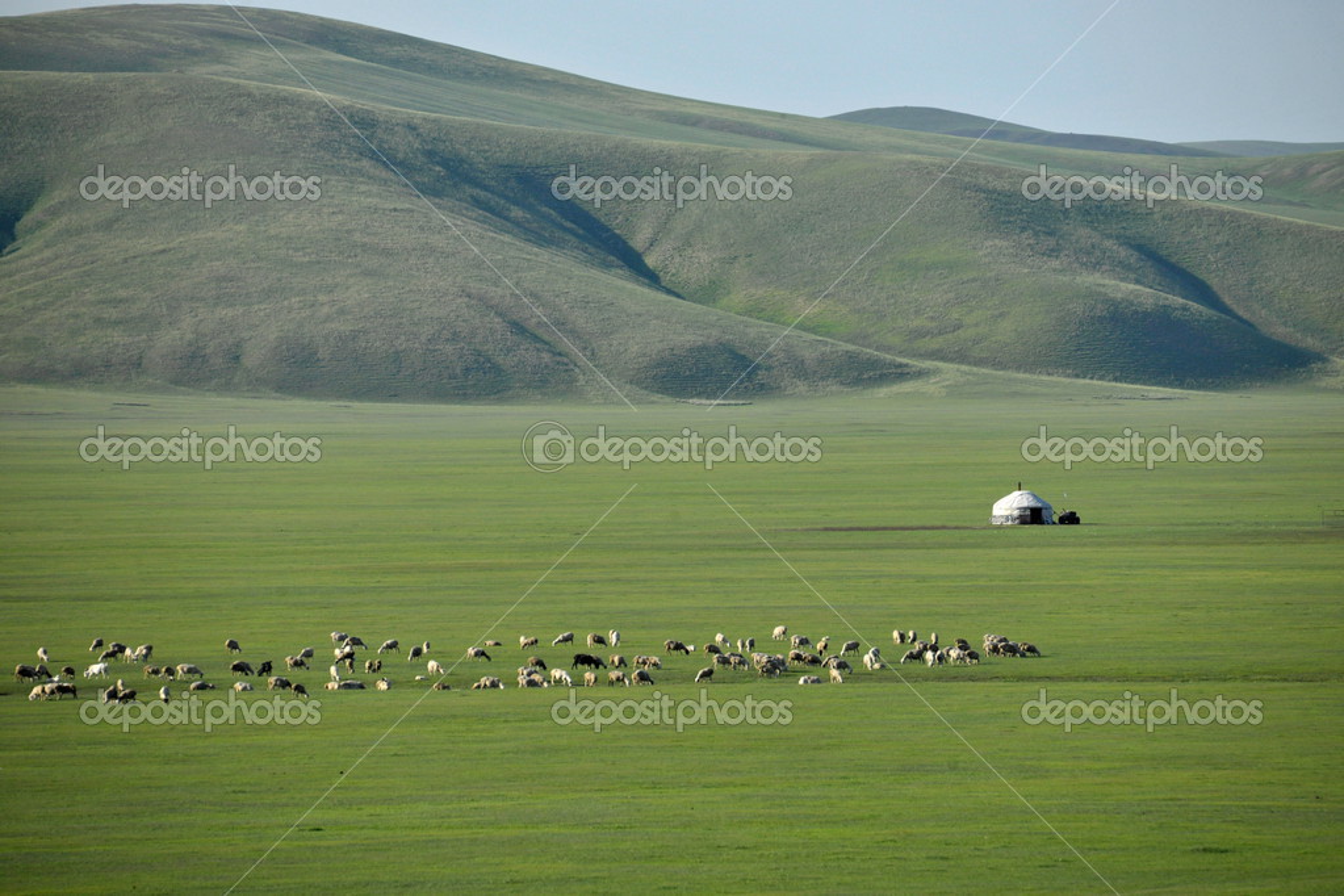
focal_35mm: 340
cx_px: 672
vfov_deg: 4.0
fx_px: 12692
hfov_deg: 6.1
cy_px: 448
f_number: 8
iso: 800
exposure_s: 1/2000
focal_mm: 340
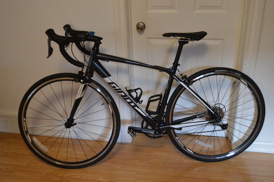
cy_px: 91
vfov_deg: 34.2
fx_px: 297
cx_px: 137
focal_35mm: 39
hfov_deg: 49.6
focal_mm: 26
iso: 2000
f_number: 4.2
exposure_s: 1/60
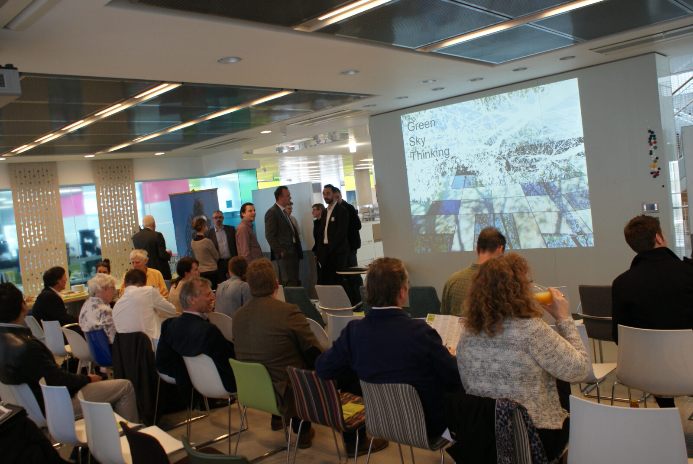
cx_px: 346
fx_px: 578
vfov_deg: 43.7
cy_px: 232
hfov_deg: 61.9
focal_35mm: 30
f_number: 4
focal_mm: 20
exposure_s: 1/40
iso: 320
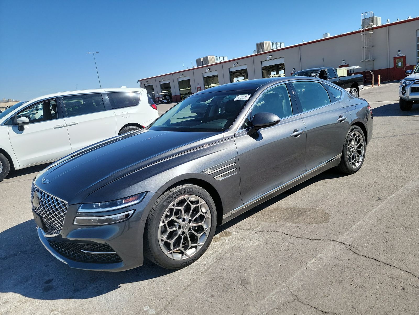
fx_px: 291
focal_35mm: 24
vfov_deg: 56.8
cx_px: 210
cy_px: 158
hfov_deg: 71.6
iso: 50
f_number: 1.8
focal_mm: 6.7
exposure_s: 1/820
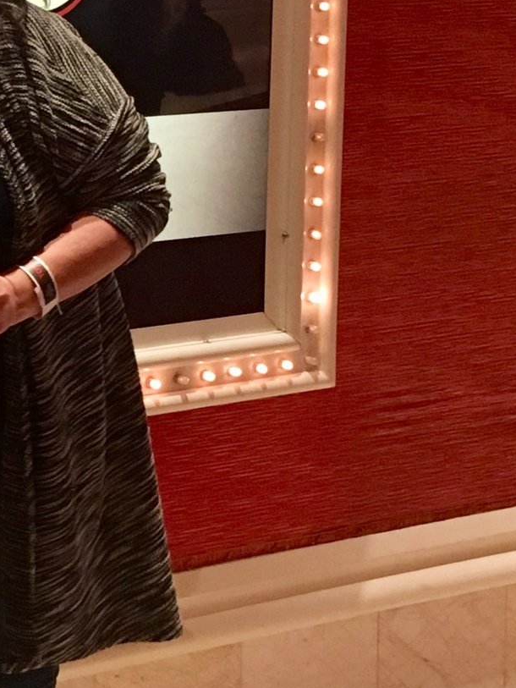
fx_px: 2126
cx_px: -189
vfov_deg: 18.3
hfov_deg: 13.3
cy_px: 180
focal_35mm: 107
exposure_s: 1/30
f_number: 2.2
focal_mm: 4.15
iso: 125
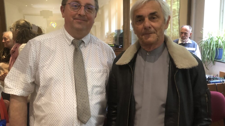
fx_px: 185
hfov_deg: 62.6
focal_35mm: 31
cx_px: 112
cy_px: 53
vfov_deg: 37.7
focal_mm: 3.99
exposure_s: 1/40
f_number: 1.8
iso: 320
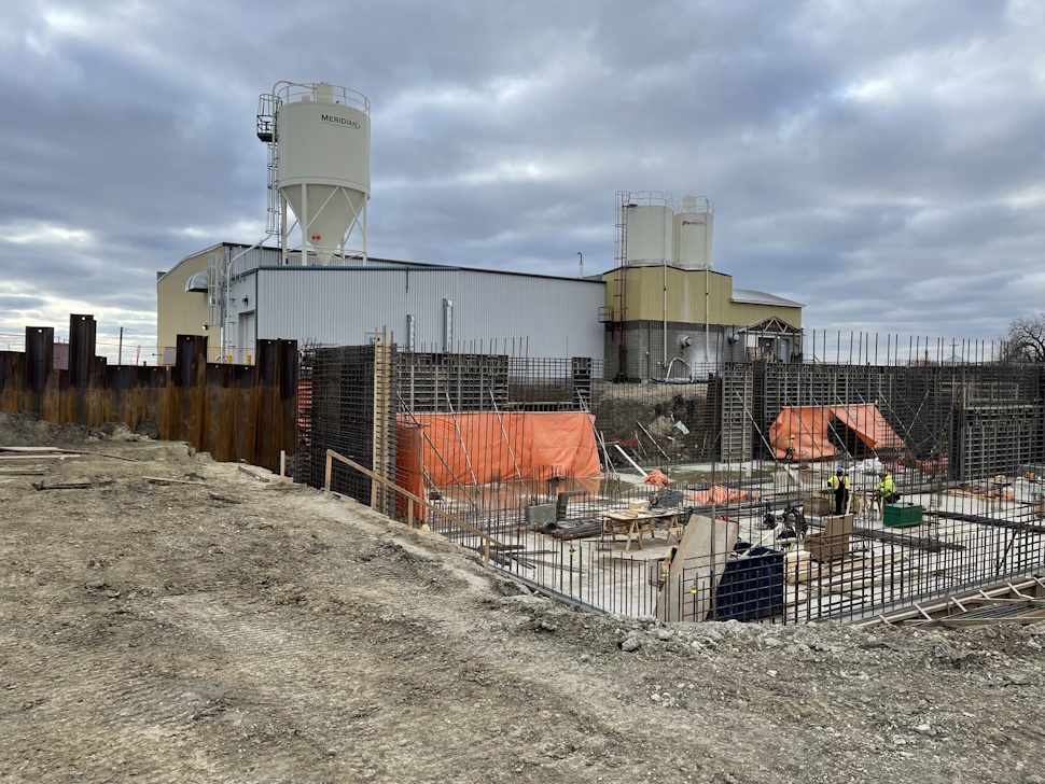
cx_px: 522
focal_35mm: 26
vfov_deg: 53.1
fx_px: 785
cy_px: 392
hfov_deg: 67.3
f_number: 1.6
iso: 32
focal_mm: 4.2
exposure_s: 1/1715
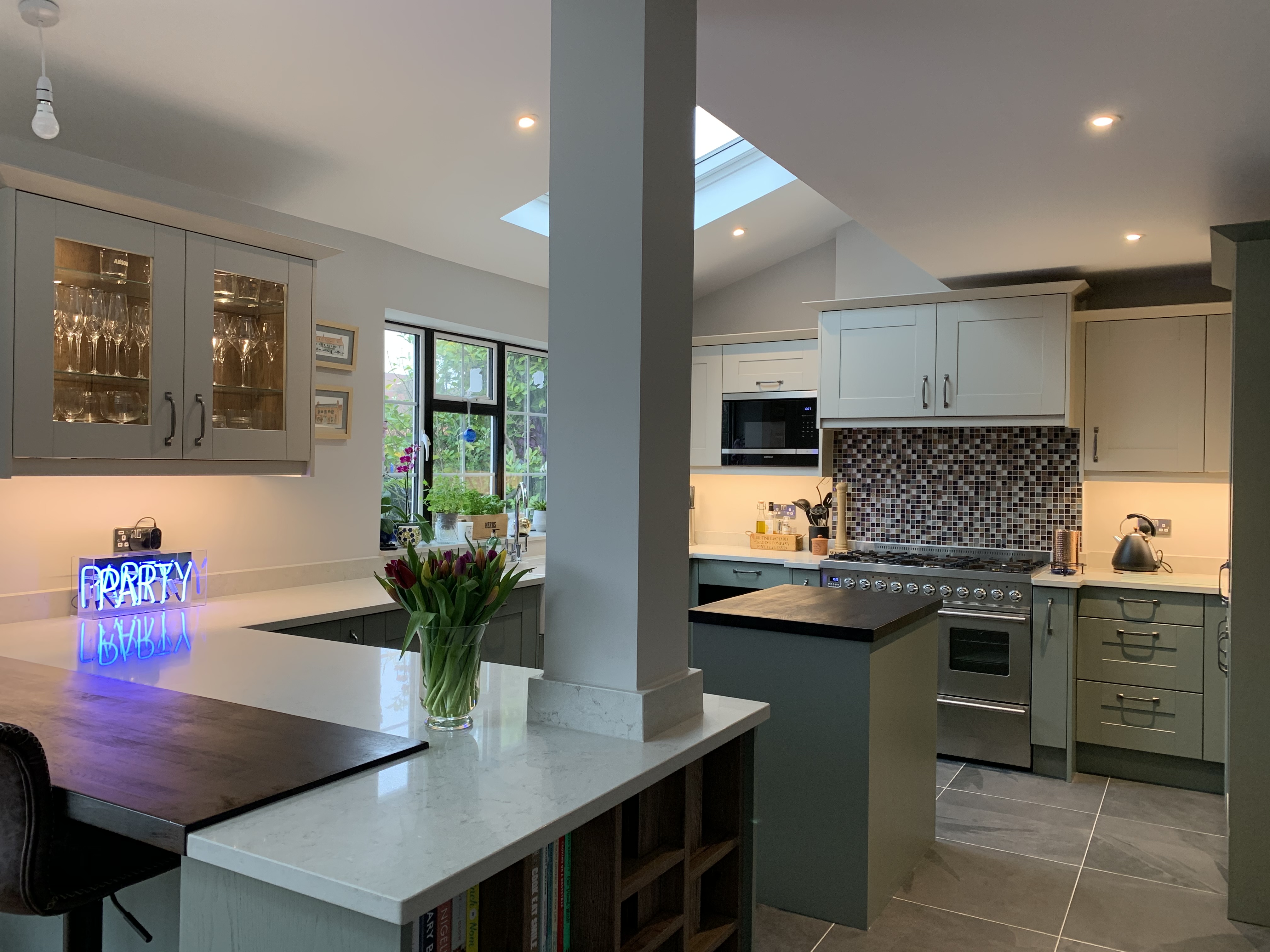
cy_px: 476
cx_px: 635
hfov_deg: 67.3
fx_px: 954
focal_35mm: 26
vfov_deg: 53.1
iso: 80
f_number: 1.8
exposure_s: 1/50
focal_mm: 4.25
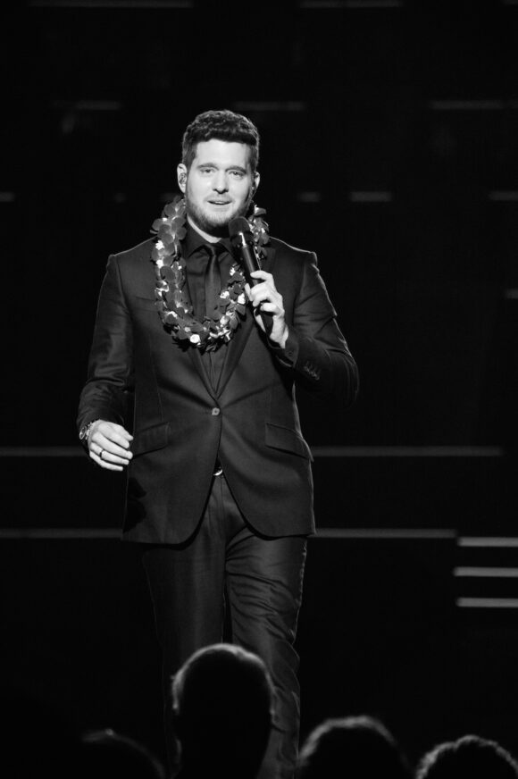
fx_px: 9727
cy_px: 390
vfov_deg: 4.6
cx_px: 259
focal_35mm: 450
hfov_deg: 3.1
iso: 6400
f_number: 6.3
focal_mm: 300
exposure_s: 1/200
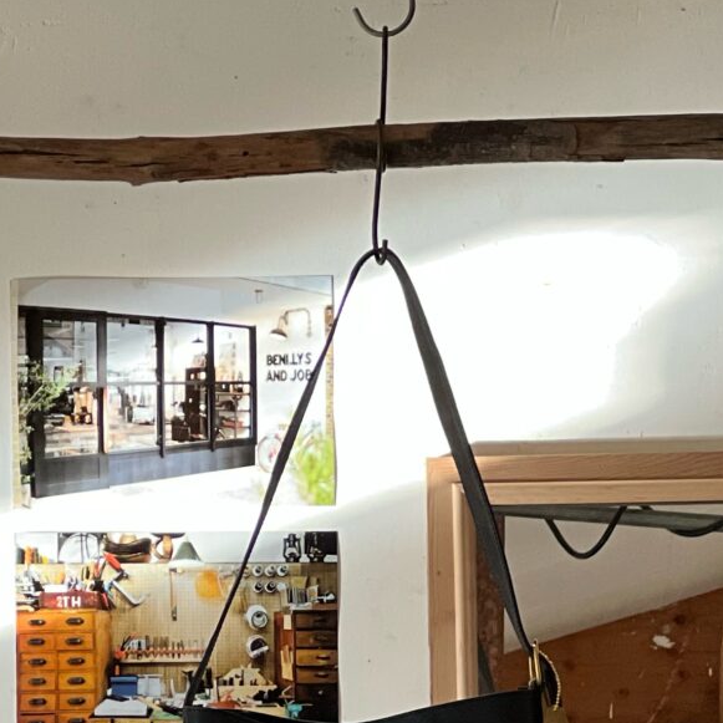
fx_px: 5671
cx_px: -40
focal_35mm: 240
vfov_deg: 7.2
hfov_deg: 7.3
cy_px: 811
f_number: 2.8
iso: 200
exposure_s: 1/40
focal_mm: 9
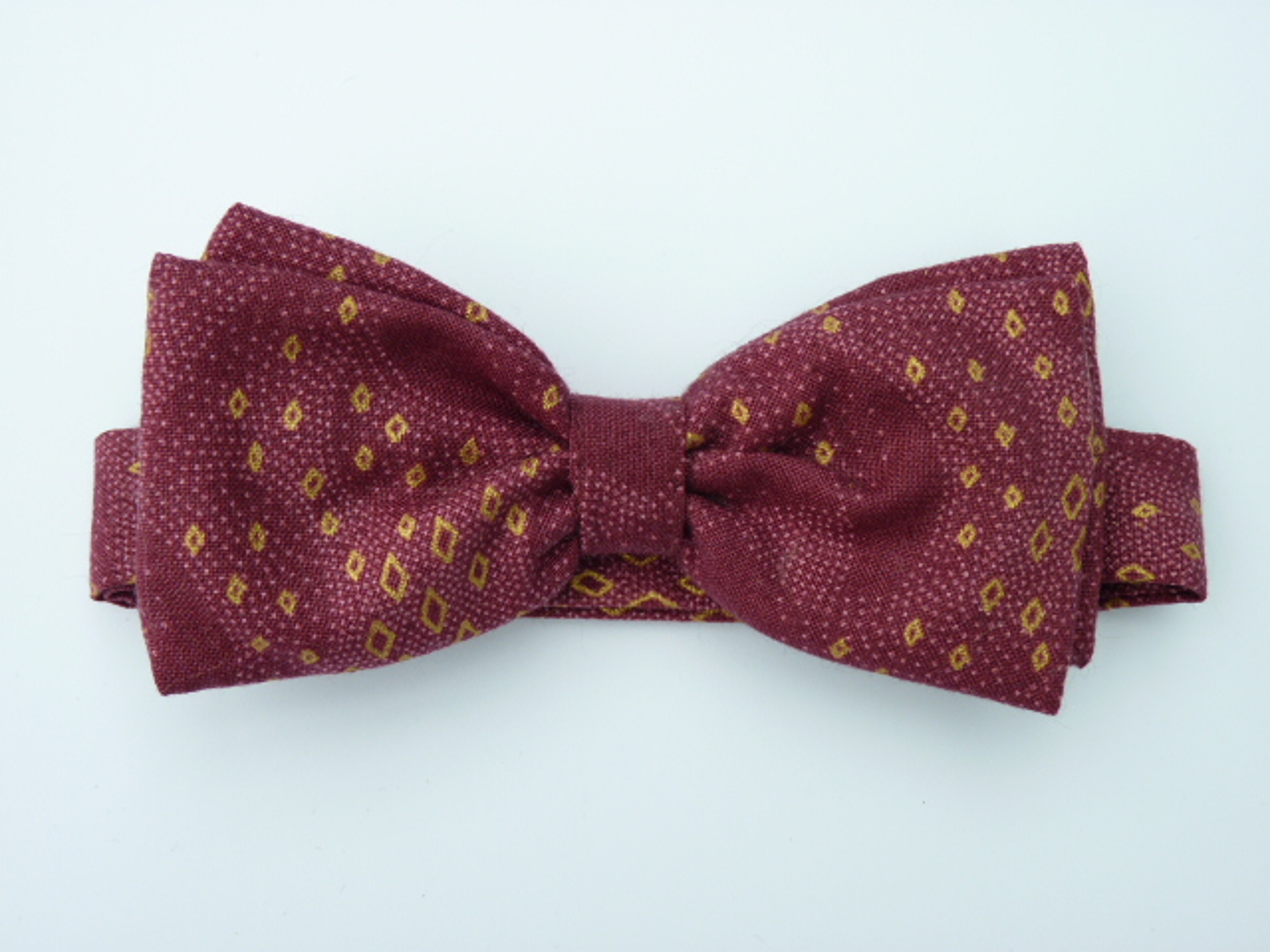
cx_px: 635
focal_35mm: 49
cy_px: 476
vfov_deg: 29.7
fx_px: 1798
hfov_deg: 38.9
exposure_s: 1/40
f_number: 3.2
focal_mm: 8.7
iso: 80
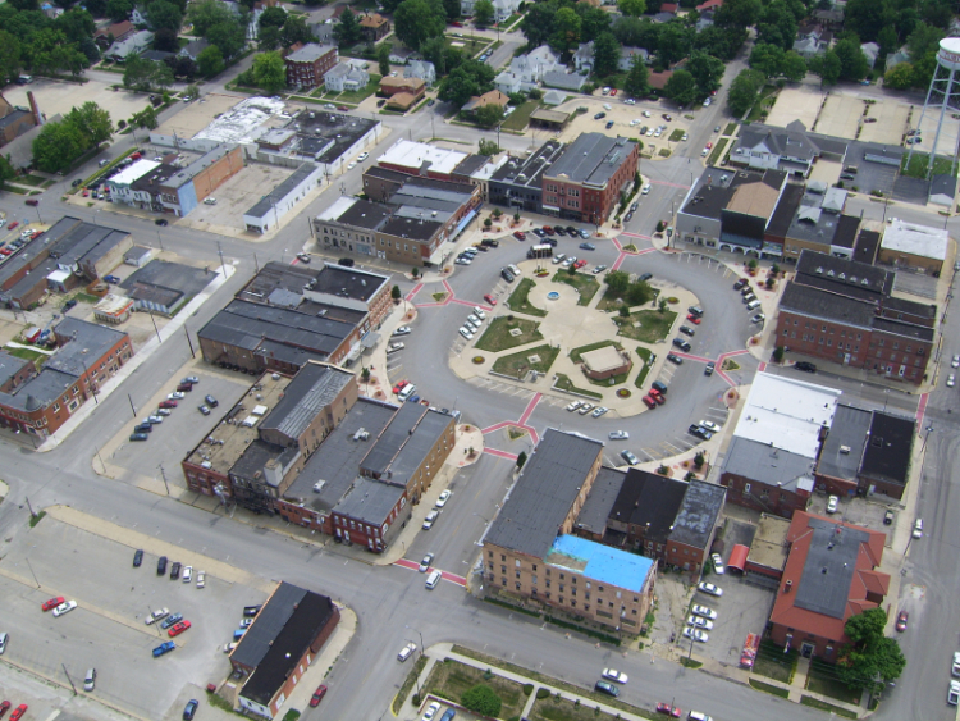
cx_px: 480
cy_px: 360
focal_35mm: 38
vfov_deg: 37.7
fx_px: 1054
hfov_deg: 49.0
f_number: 6.4
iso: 50
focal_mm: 7.8
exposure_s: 1/400
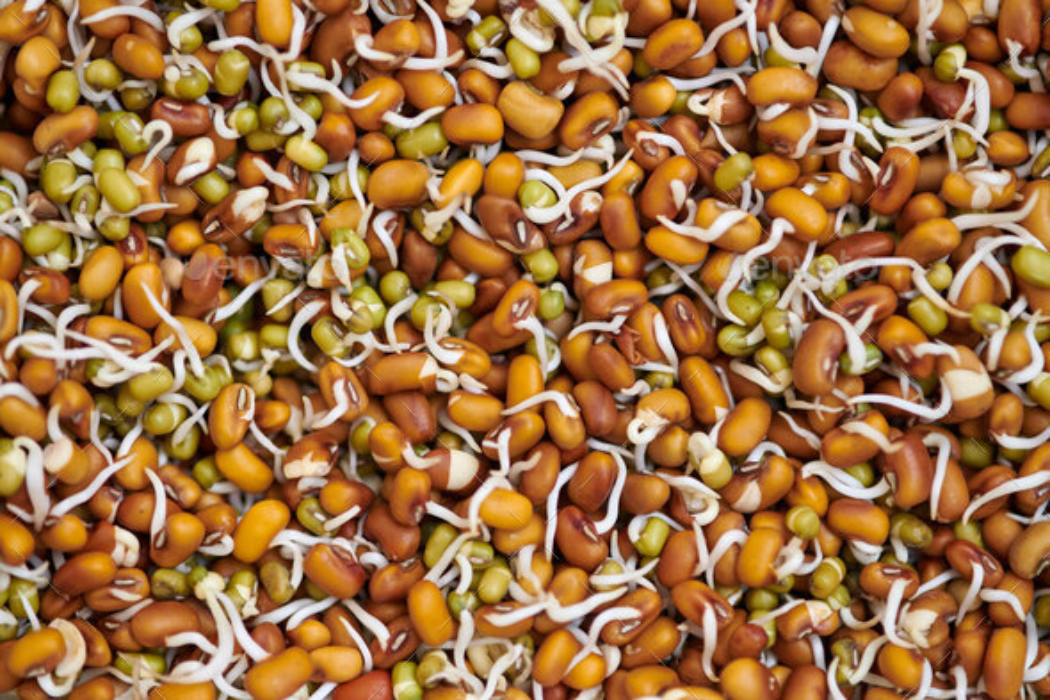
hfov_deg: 19.5
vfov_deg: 13.0
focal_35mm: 105
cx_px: 525
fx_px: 3061
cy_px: 350
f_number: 4
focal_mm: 105
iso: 500
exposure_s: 1/400
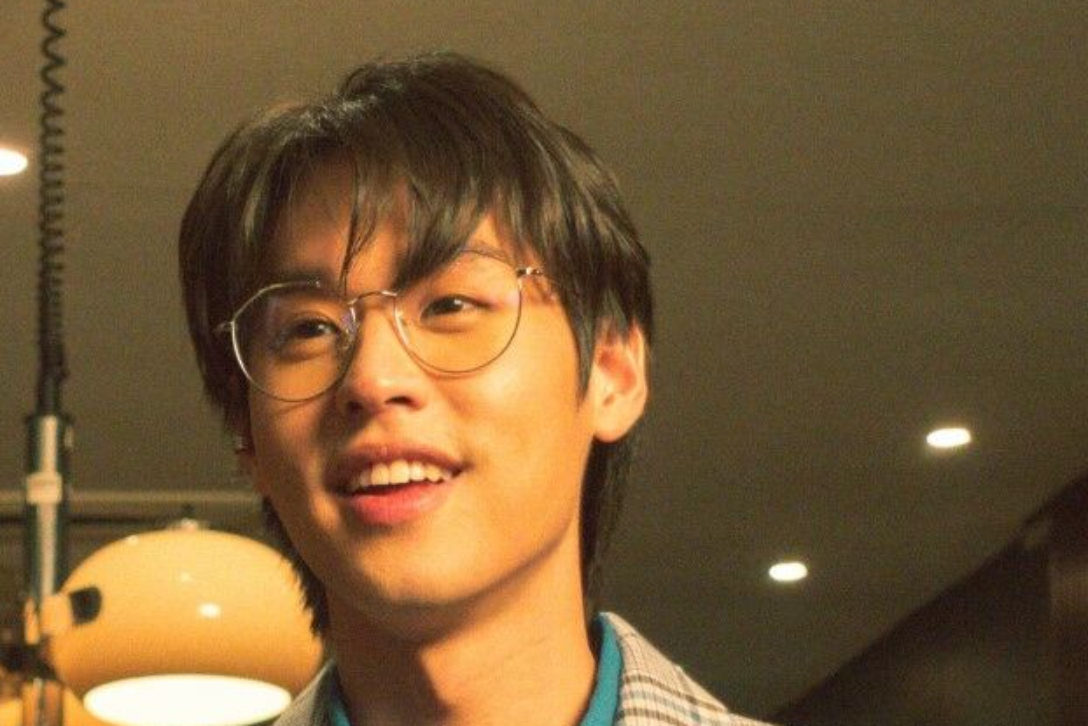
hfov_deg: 16.0
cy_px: 757
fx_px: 3778
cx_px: -38
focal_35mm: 125
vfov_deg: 10.9
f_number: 2.8
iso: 2000
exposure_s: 1/200
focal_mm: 18.2
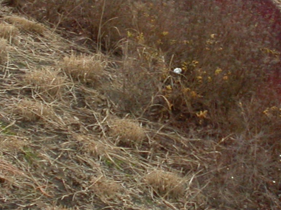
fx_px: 1161
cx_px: 170
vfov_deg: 10.3
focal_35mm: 143
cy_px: 12
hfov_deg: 13.8
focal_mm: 9.6
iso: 100
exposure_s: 1/47.7
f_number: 5
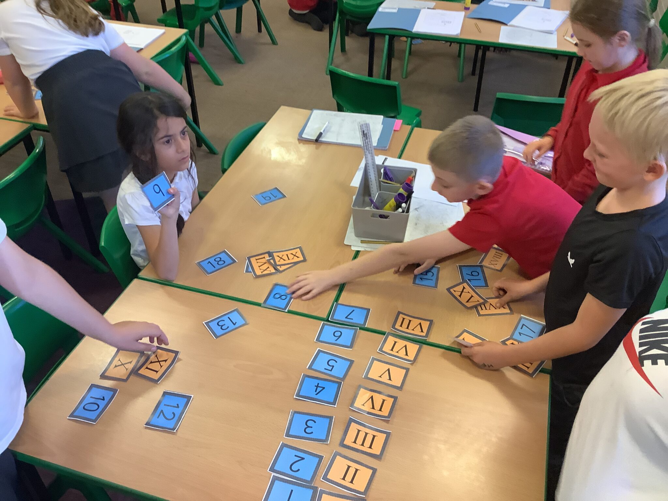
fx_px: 598
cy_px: 250
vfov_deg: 45.4
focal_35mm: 31
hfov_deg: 58.4
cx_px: 334
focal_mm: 3.3
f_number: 2.4
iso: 250
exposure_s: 1/50
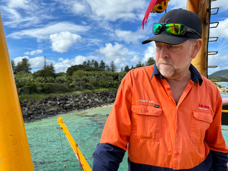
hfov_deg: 71.6
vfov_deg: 56.8
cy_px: 86
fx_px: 158
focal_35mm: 24
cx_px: 114
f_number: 1.78
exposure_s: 1/3247
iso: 80
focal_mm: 6.76
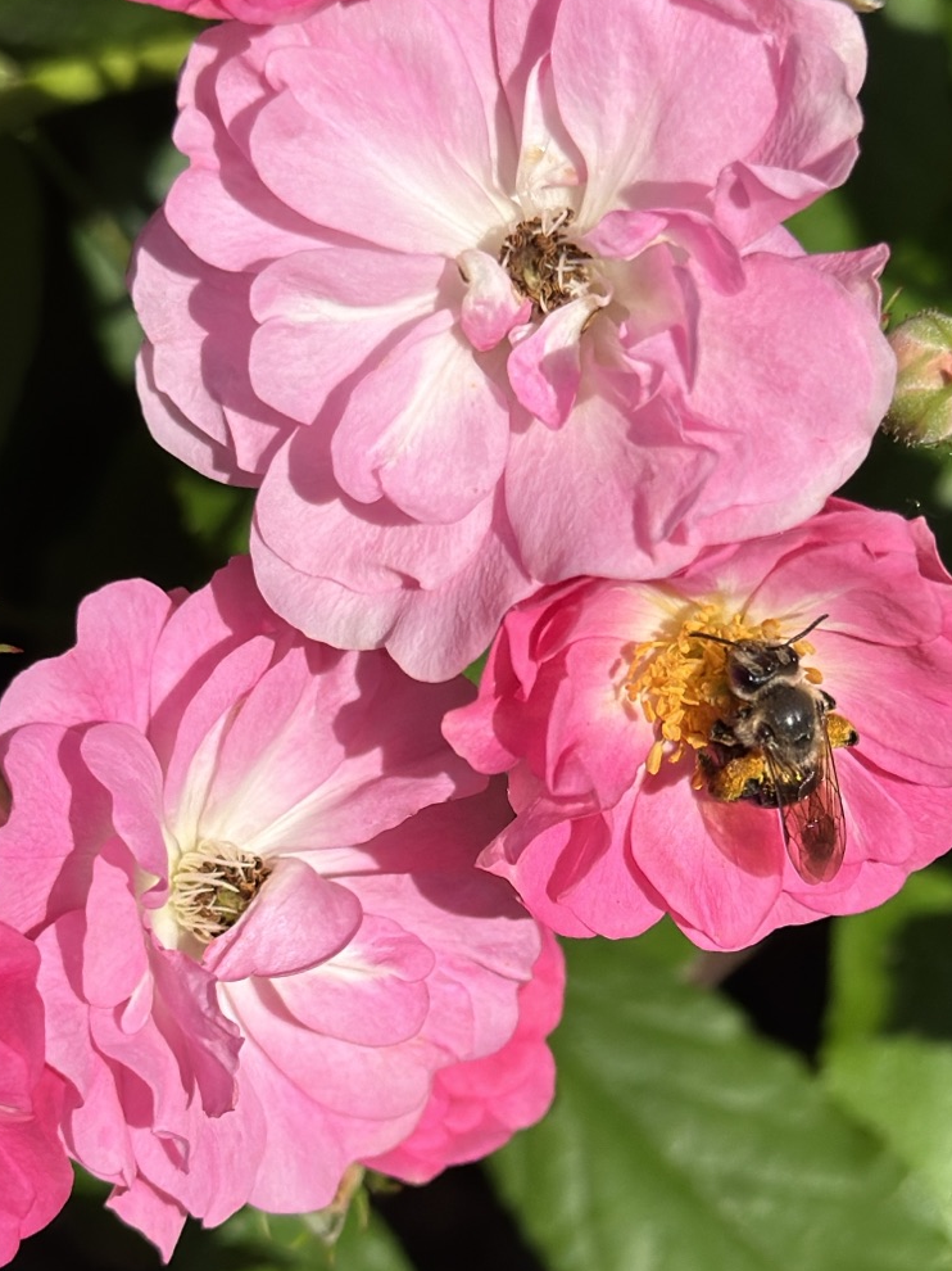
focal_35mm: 97
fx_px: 3558
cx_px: 535
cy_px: 813
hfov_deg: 15.2
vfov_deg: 20.2
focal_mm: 6.86
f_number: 1.78
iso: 100
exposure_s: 1/12048
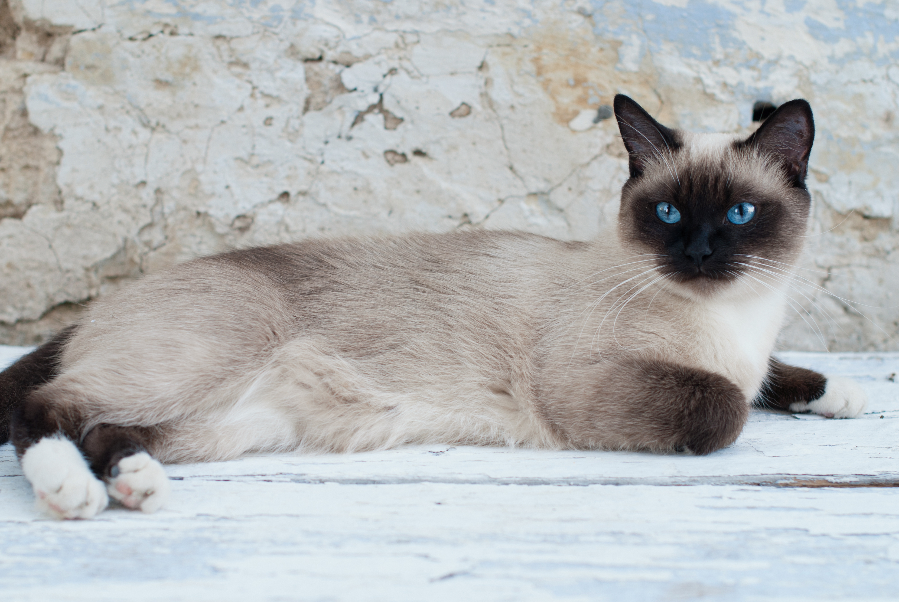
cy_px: 301
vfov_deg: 18.2
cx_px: 450
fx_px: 1875
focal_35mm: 75
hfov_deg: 27.0
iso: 100
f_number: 3.2
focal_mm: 50
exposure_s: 1/125
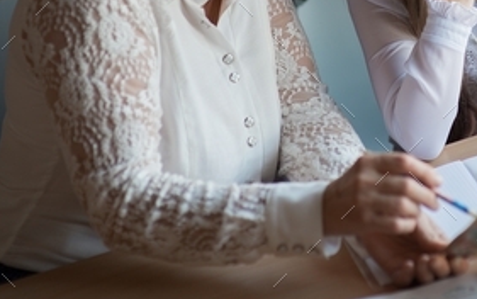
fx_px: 2367
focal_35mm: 182
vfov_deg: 7.2
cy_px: -14
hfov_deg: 11.5
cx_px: 390
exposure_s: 1/160
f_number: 1.8
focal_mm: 85
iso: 100
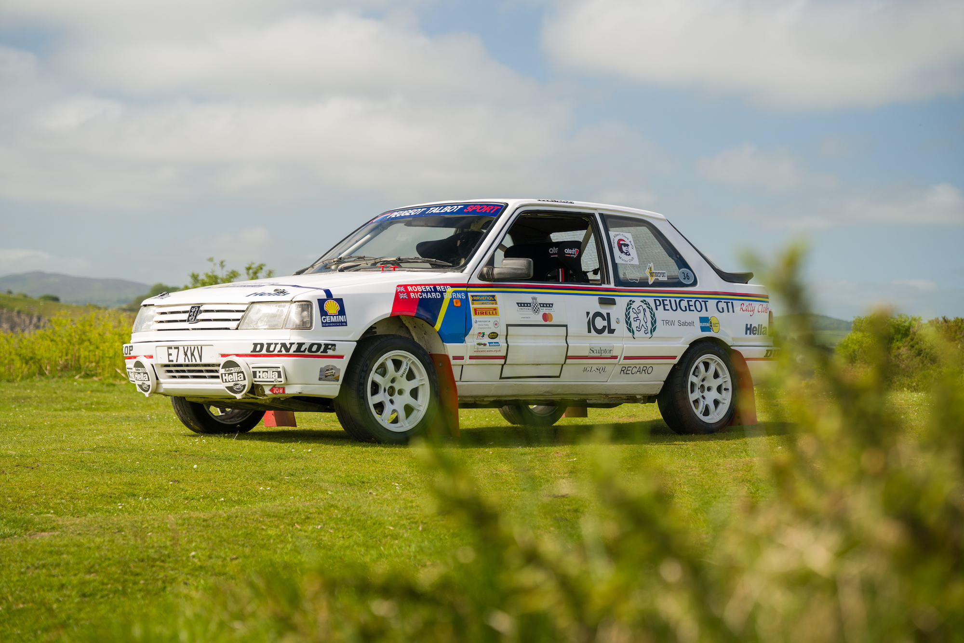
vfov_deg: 19.5
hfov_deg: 28.8
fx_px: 1875
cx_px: 482
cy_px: 322
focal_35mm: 70
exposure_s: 1/800
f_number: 4
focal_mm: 70
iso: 200
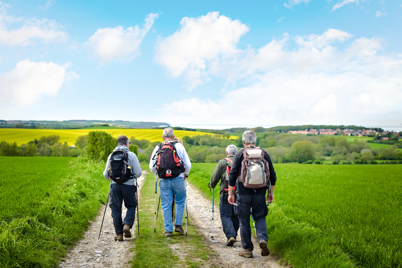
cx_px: 201
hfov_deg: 39.6
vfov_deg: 27.0
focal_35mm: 50
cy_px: 134
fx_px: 558
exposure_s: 1/400
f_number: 4
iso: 80
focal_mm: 50
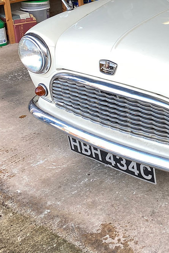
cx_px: 200
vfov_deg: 33.7
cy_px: 58
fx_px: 408
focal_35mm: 58
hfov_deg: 21.8
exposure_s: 1/100
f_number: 1.8
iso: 32
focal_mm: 4.25
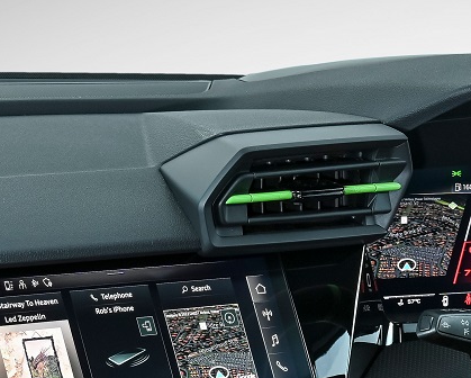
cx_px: 422
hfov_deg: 11.9
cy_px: 515
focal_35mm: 161
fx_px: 2246
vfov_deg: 9.4
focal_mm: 48
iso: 400
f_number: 9
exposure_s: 1/5
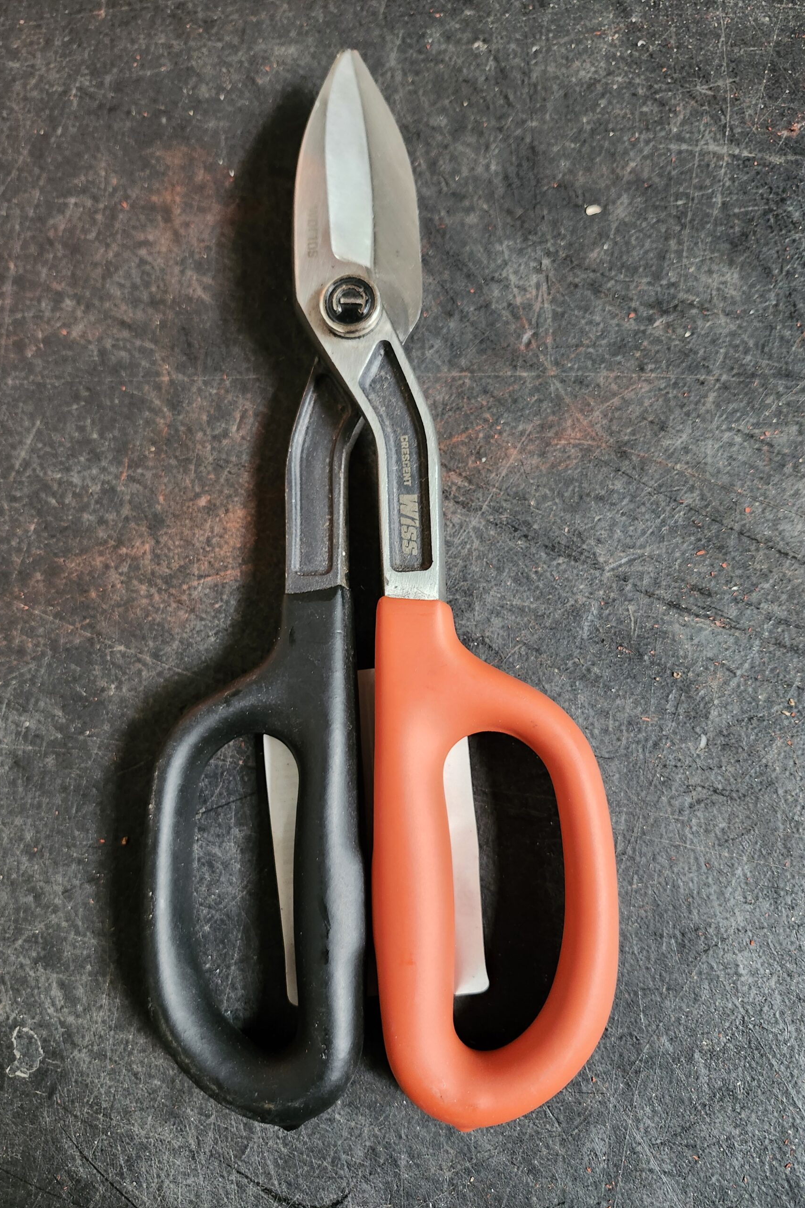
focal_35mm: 24
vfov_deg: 73.7
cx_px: 351
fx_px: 805
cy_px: 605
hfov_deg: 53.0
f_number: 1.8
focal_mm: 5.54
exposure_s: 1/40
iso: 640
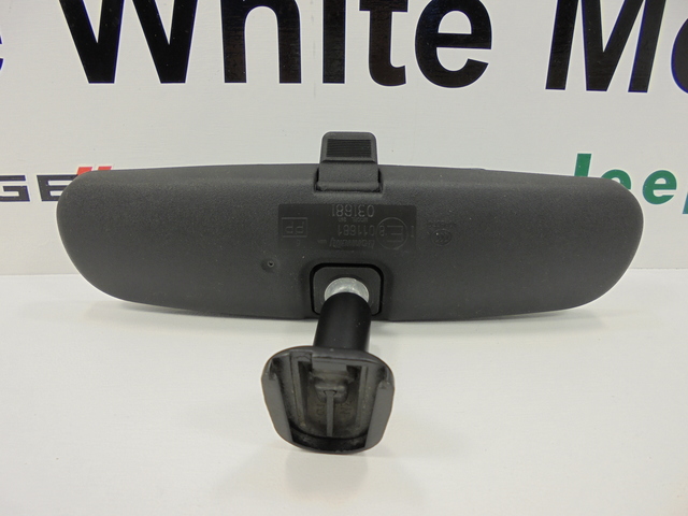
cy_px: 258
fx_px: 517
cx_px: 344
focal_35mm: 26
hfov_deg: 67.3
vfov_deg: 53.1
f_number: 3.5
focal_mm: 4.6
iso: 100
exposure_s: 1/60
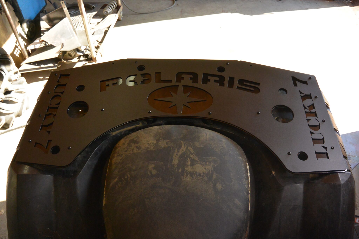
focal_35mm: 29
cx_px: 180
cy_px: 120
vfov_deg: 45.0
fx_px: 289
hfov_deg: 63.7
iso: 400
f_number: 3.5
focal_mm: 11
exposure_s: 1/200
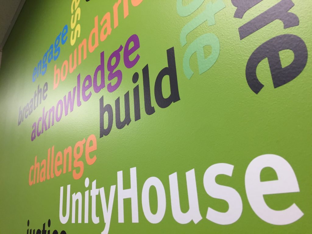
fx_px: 261
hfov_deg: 61.7
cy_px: 117
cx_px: 156
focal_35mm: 29
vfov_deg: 48.2
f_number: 2.2
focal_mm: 4.15
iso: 40
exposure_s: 1/30
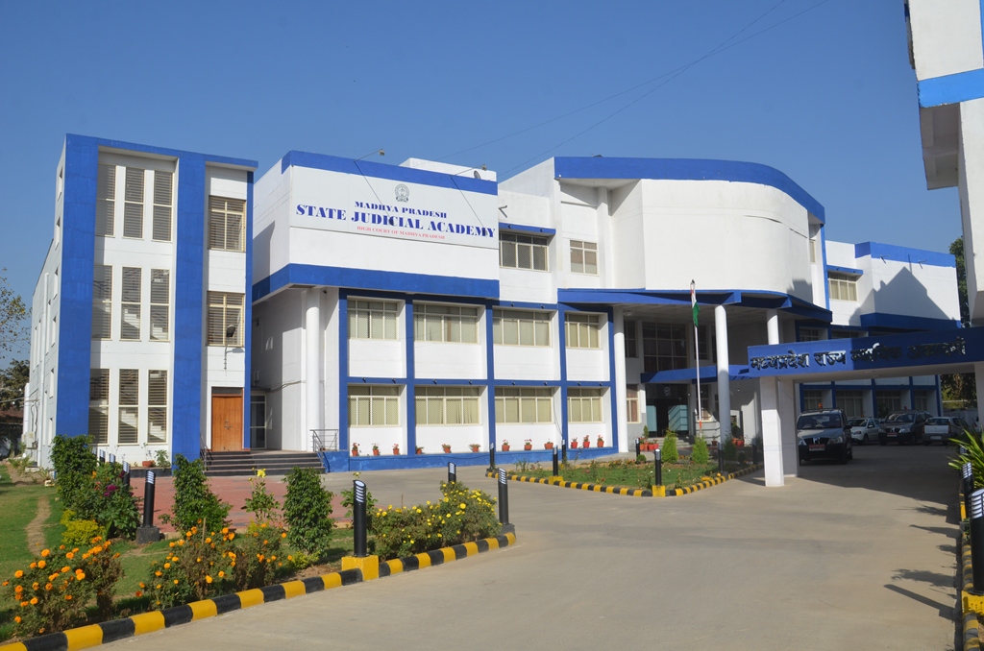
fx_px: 859
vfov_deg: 41.5
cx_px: 492
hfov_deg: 59.6
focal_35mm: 32
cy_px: 326
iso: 200
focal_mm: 21
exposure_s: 1/400
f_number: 10
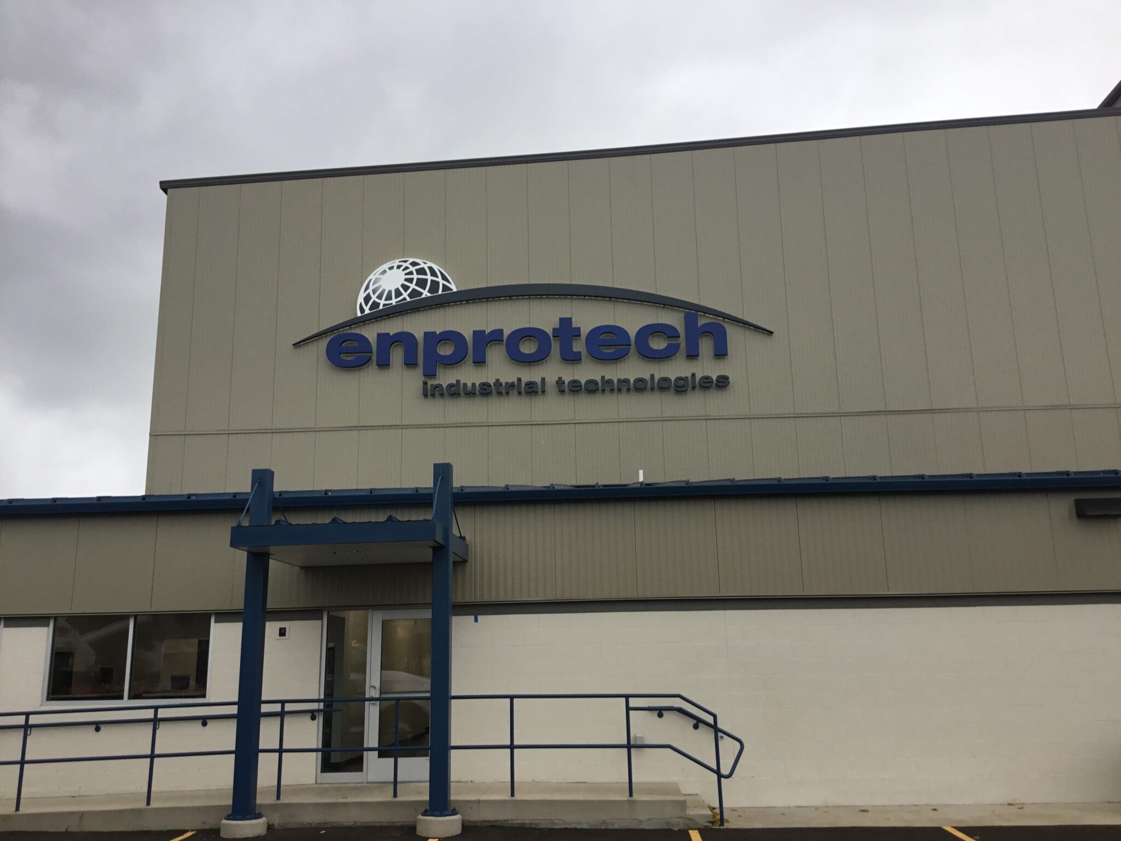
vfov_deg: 45.4
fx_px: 1004
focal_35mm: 31
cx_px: 560
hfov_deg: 58.4
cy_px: 420
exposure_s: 1/134
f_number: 2.4
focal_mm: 3.3
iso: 25
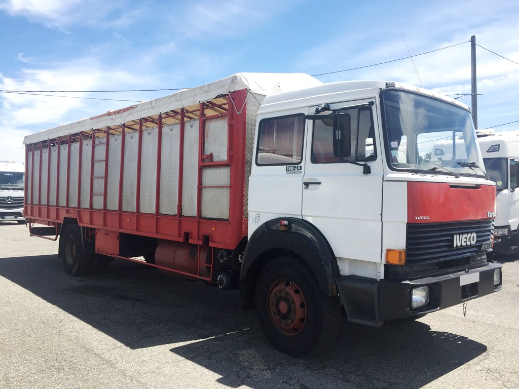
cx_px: 260
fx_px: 435
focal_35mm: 29
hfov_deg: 61.7
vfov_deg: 48.2
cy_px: 194
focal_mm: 4.15
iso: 32
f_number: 2.2
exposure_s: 1/1647
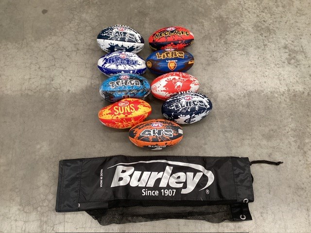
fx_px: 279
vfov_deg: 45.4
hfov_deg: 58.4
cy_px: 116
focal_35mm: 31
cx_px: 156
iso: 200
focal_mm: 3.3
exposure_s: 1/60
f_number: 2.4
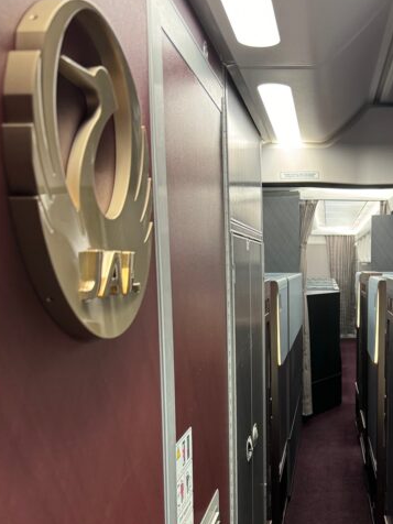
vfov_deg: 45.1
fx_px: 621
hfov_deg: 34.2
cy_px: 350
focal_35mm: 41
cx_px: 308
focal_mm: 6.76
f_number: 1.78
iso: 500
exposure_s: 1/54
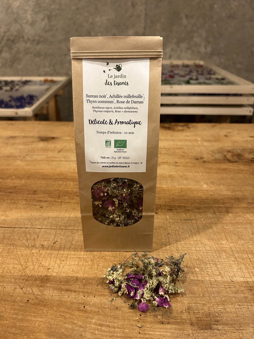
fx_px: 254
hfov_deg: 53.1
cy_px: 170
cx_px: 127
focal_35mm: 26
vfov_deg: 67.3
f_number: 1.5
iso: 320
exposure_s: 1/60
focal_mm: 5.7
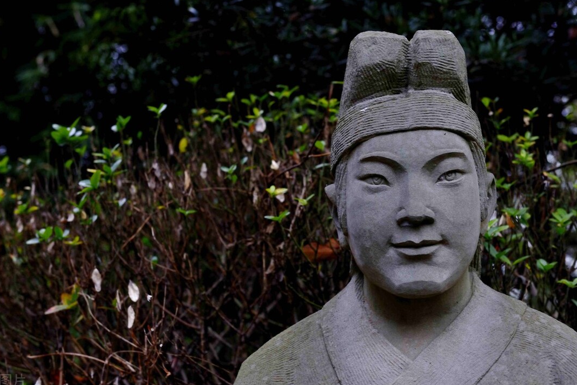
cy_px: 175
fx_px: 1010
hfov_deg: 31.9
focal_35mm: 63
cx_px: 292
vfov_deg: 21.6
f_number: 5.6
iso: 800
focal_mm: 56
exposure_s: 1/40
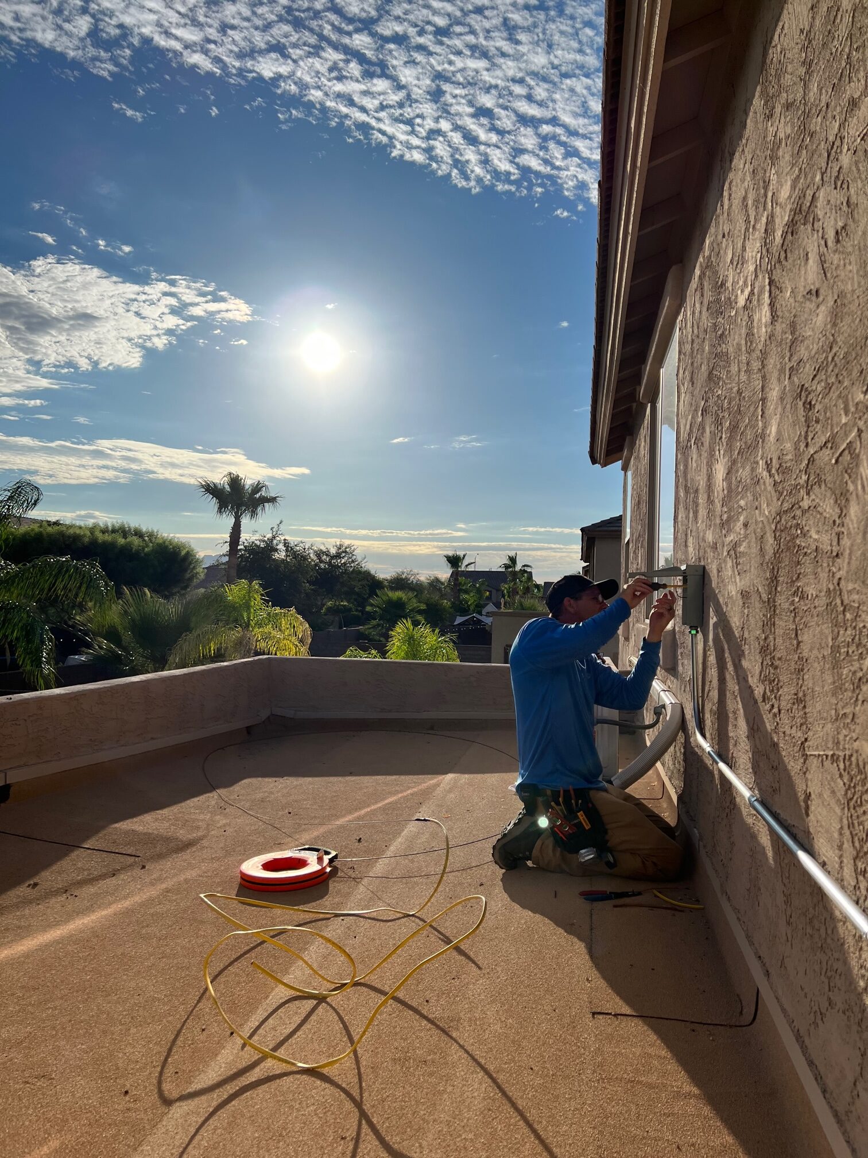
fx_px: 869
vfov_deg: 67.3
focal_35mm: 26
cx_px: 434
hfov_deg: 53.1
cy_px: 579
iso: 50
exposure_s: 1/11364
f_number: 1.5
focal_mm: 5.7
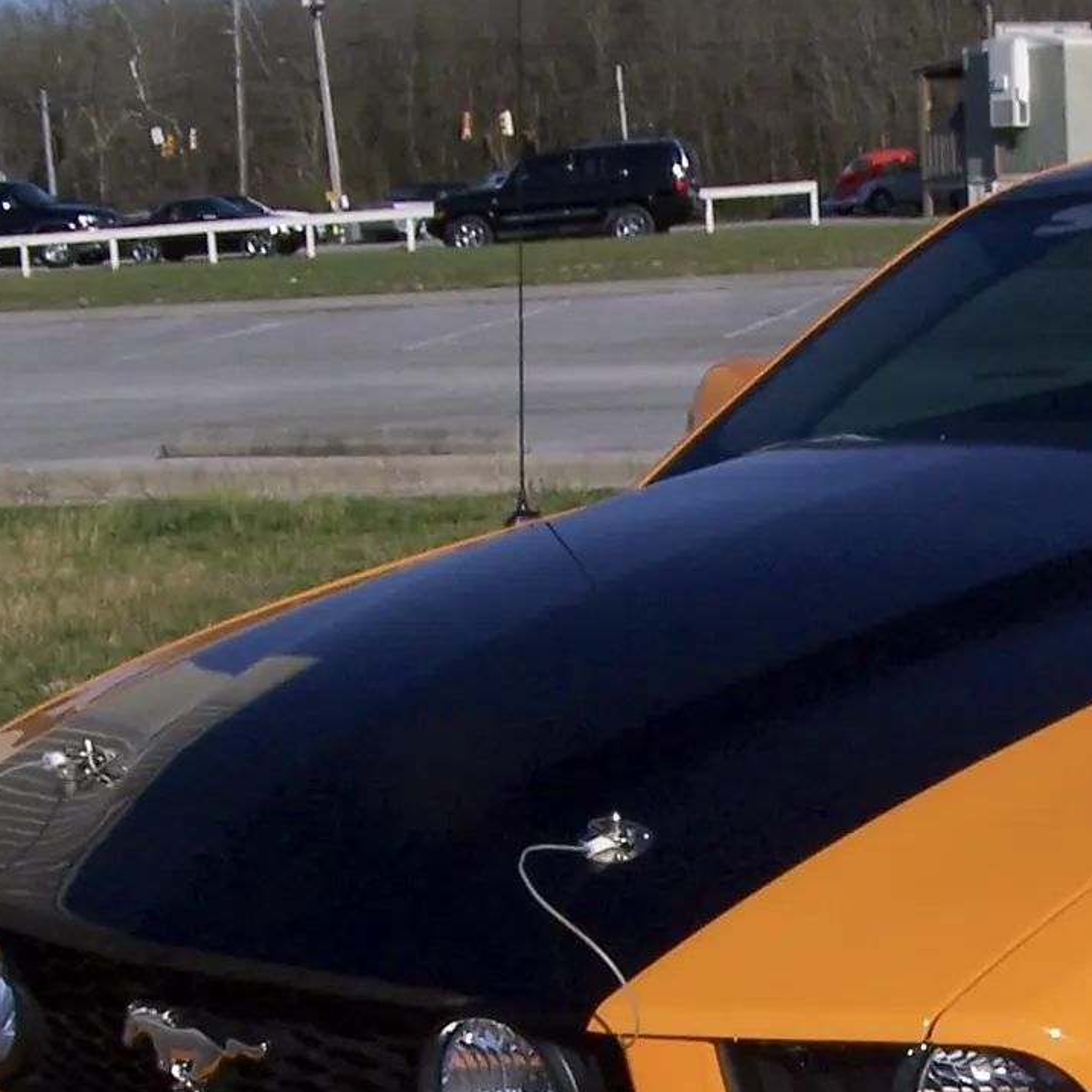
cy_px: 973
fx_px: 3212
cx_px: 988
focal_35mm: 90
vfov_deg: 19.0
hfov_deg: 19.0
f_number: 5.6
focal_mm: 6.3
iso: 80
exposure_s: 1/1000
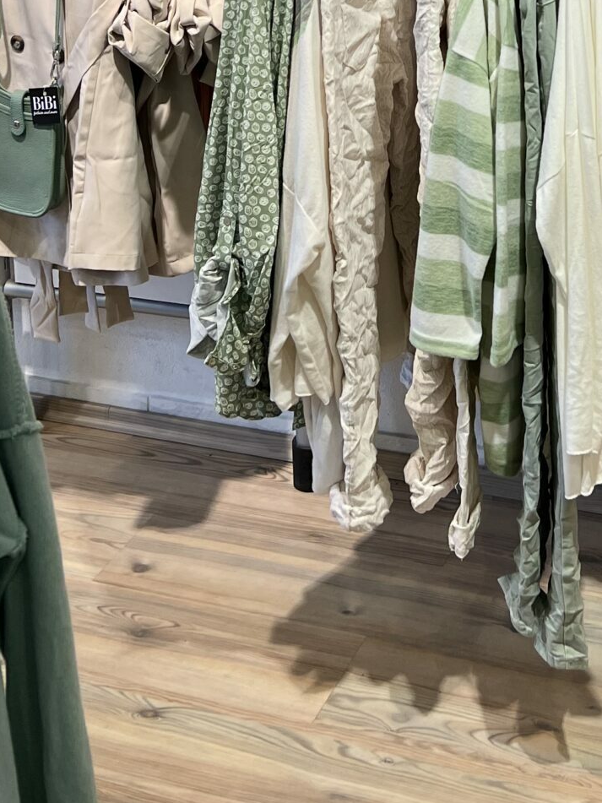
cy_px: -220
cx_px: 497
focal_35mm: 70
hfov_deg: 20.7
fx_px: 1624
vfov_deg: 24.5
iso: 32
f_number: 1.5
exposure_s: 1/100
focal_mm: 5.7
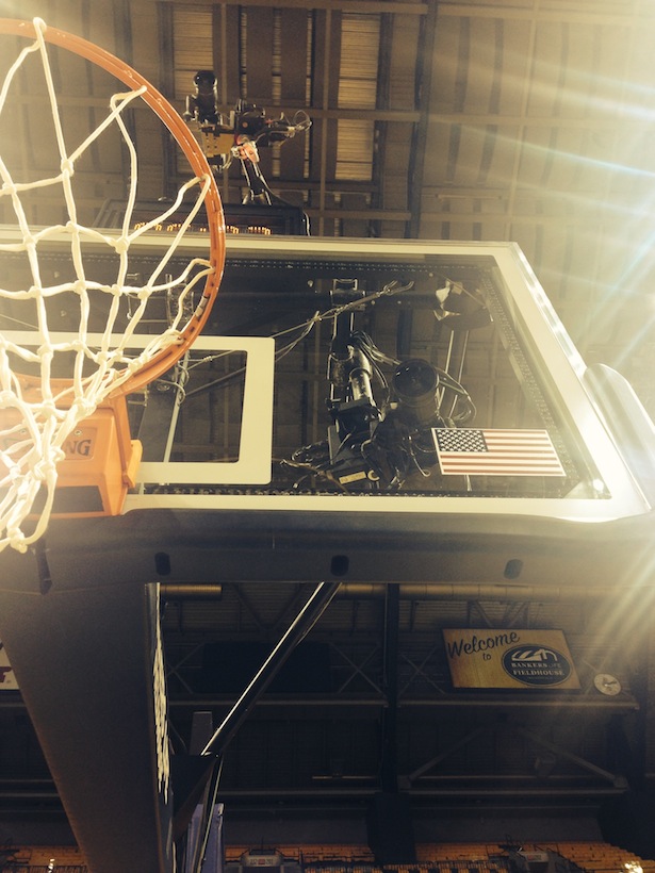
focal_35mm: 33
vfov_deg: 55.4
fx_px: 833
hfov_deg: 42.9
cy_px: 436
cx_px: 328
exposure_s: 1/40
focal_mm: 4.12
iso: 50
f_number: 2.4
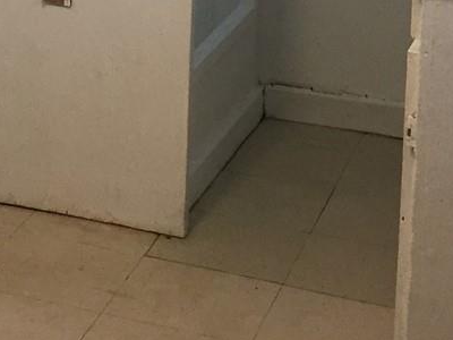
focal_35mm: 116
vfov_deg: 11.8
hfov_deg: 16.4
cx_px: -59
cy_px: -264
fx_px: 1518
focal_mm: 4.15
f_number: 2.2
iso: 50
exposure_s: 1/30
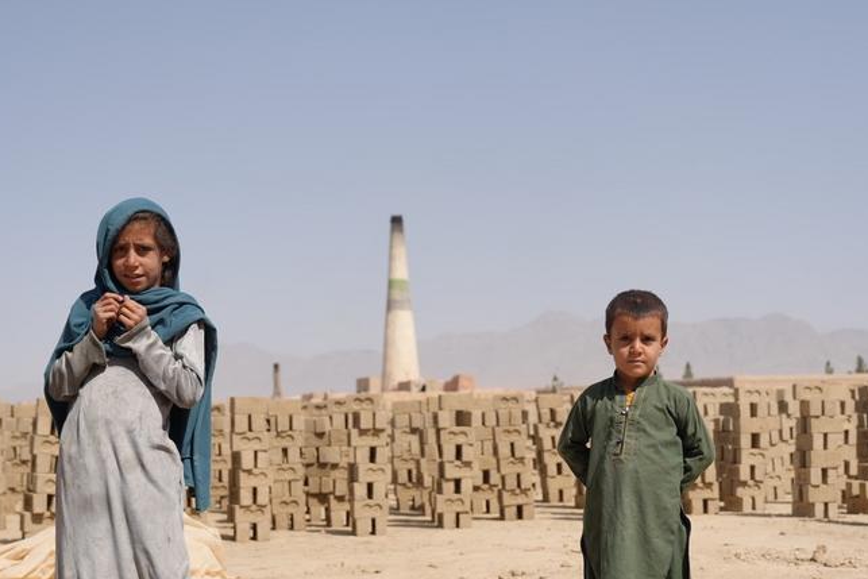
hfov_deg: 35.6
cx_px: 445
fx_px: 1350
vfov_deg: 24.1
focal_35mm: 56
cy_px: 381
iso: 100
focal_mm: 40
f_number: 4.5
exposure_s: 1/1250
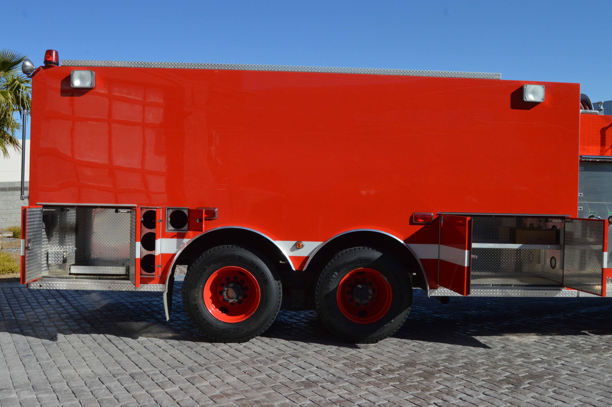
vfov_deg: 38.3
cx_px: 306
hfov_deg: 55.1
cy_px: 204
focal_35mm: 34
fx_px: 586
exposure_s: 1/800
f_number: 14
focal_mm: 23
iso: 800
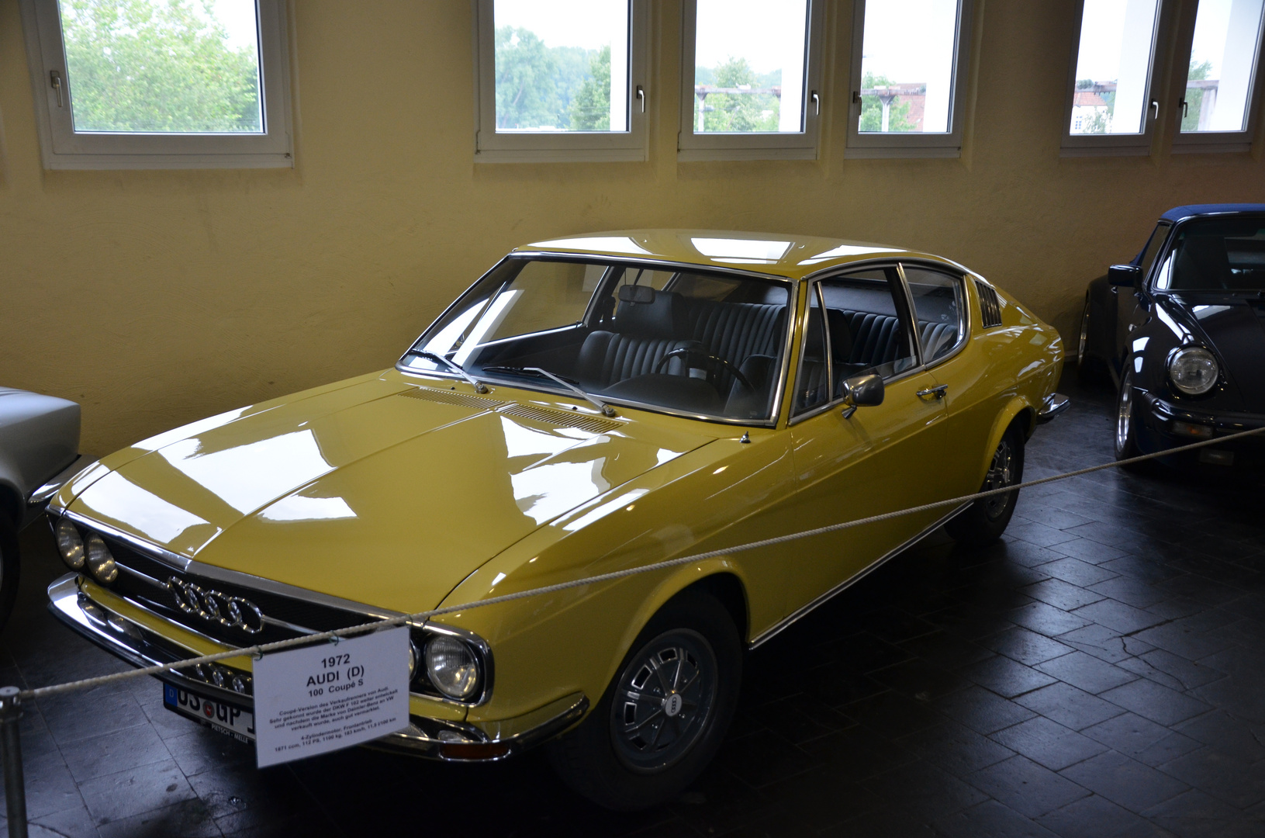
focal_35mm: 36
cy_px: 419
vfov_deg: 36.7
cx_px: 632
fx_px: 1262
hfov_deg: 53.2
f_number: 4
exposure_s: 1/60
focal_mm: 24
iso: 720
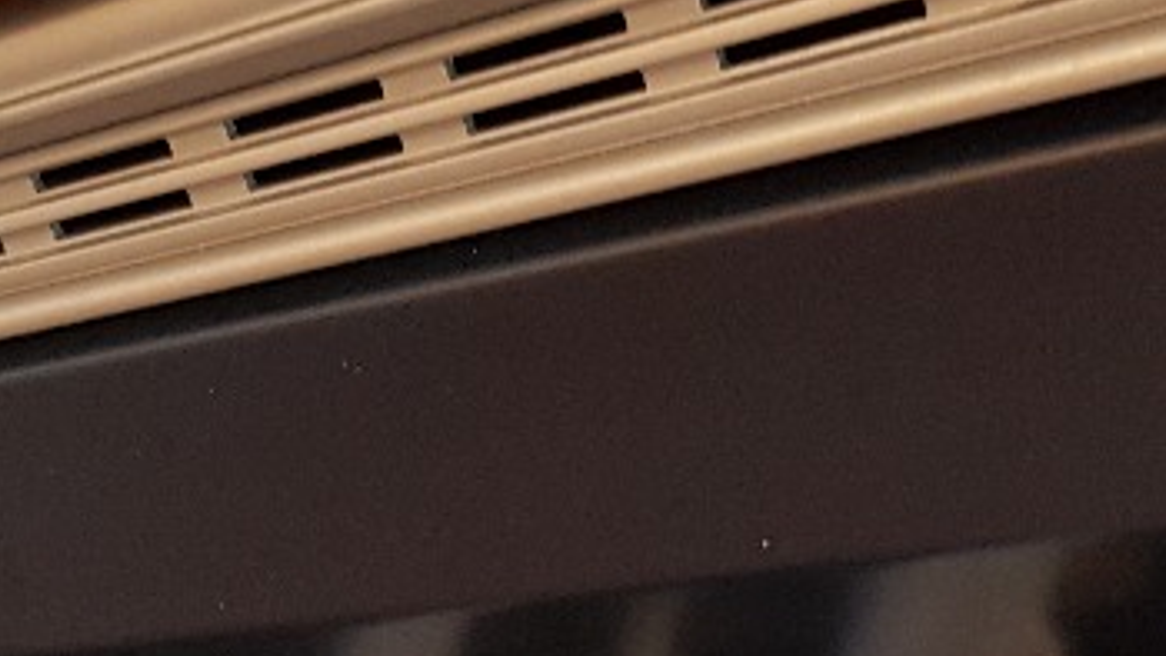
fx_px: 2845
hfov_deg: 23.1
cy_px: 921
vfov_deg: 12.6
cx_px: 451
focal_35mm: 92
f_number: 1.7
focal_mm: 4.2
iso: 160
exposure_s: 1/50
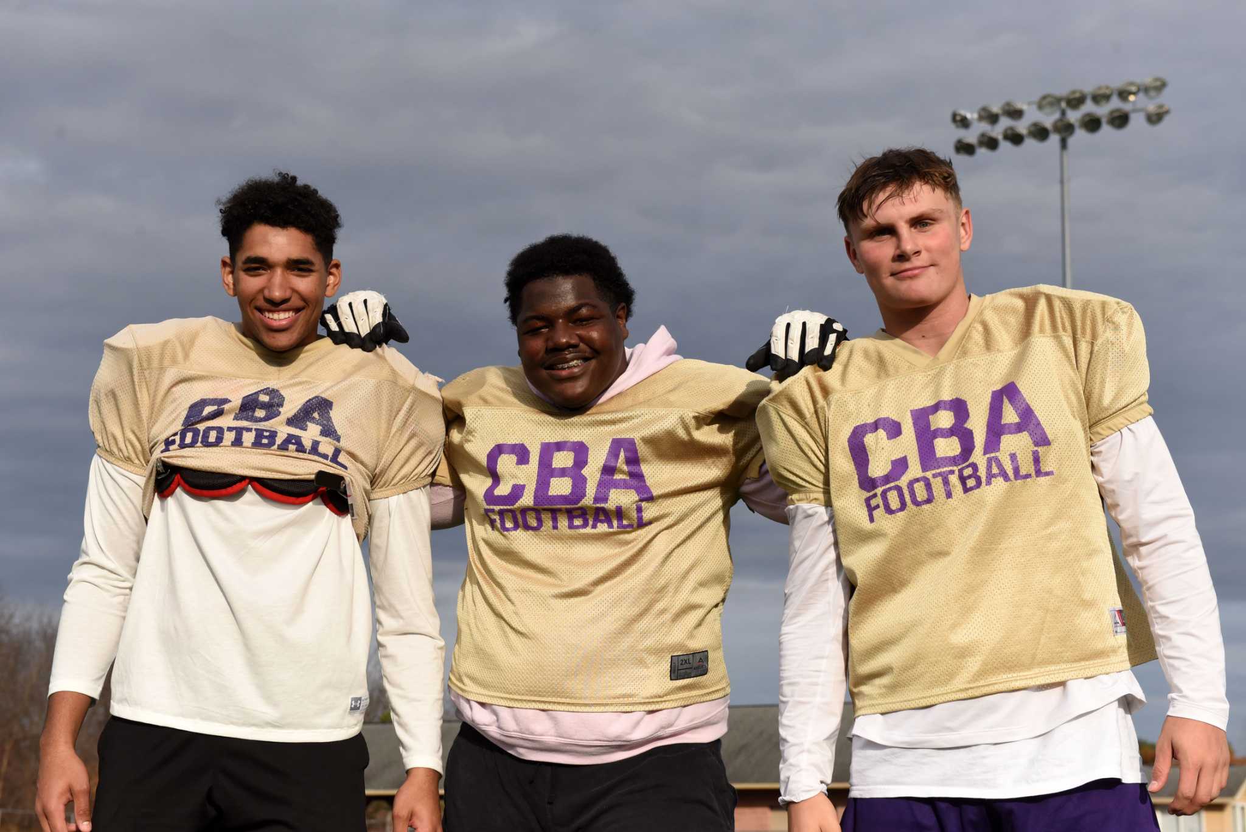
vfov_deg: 21.9
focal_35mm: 62
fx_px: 2147
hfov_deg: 32.4
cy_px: 416
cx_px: 623
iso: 1250
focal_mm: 62
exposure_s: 1/4000
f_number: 8
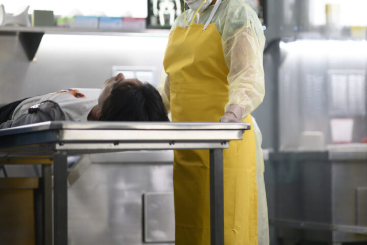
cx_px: 233
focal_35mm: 150
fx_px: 1529
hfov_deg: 13.7
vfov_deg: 9.1
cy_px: 79
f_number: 1.4
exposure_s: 1/200
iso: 1000
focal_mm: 105
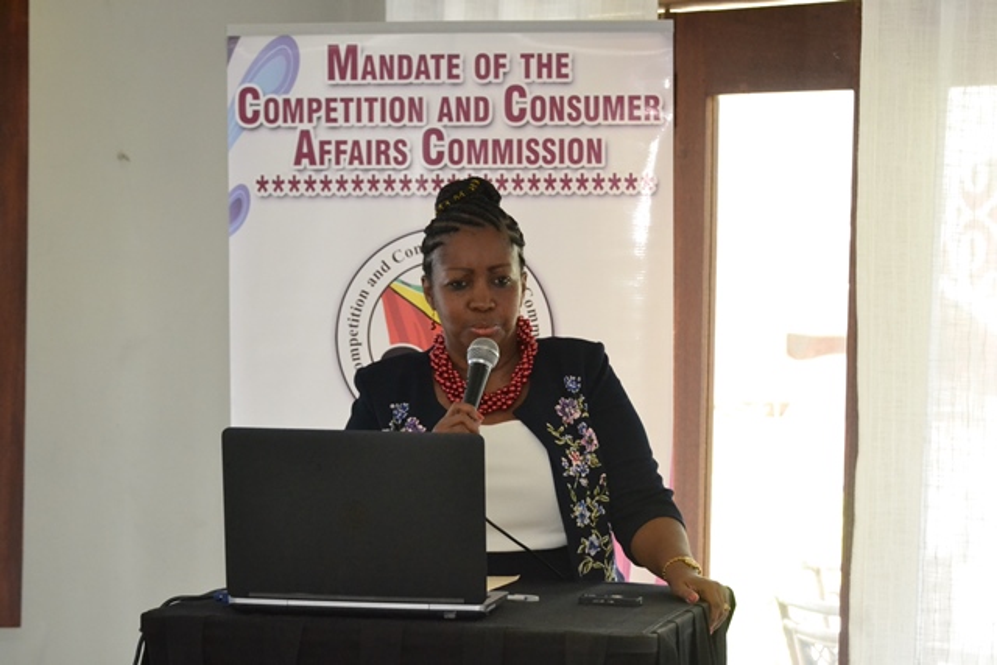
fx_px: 3739
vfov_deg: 10.2
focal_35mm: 135
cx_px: 498
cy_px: 332
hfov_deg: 15.2
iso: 3200
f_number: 5.3
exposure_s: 1/160
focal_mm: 90
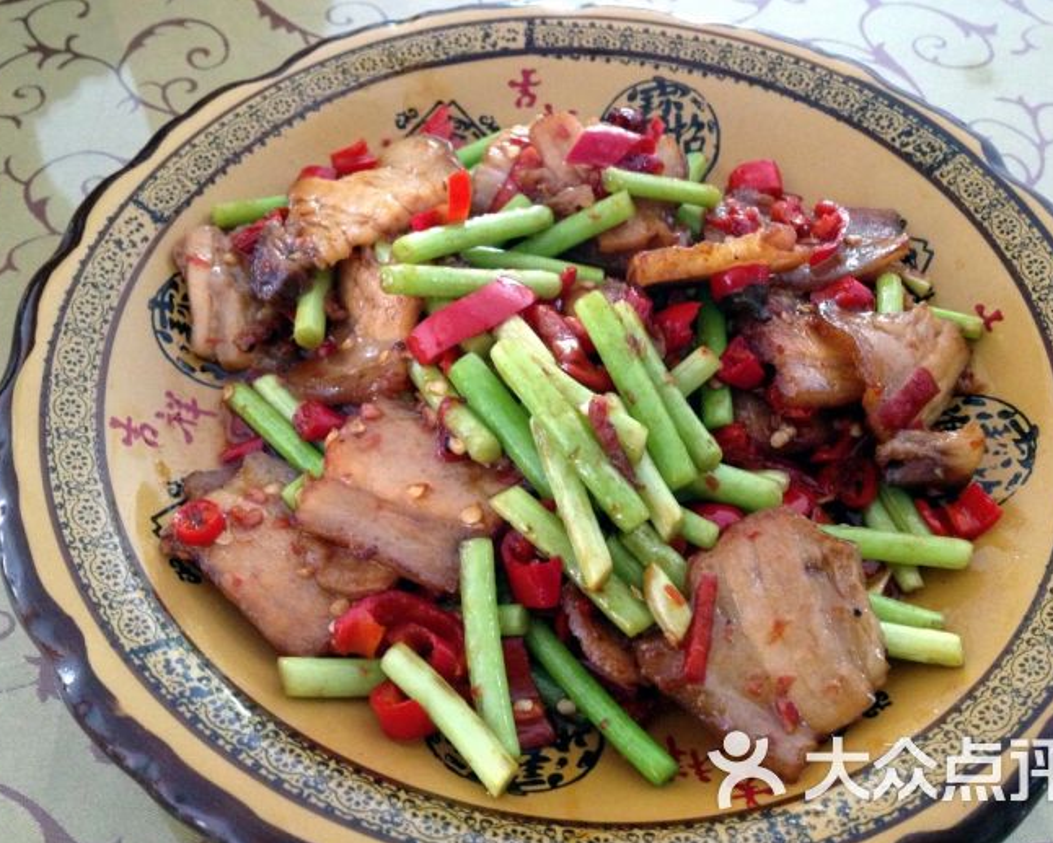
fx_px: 1153
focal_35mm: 37
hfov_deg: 49.1
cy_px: 426
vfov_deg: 40.1
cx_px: 546
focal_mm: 4.28
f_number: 2.4
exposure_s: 1/17
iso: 400
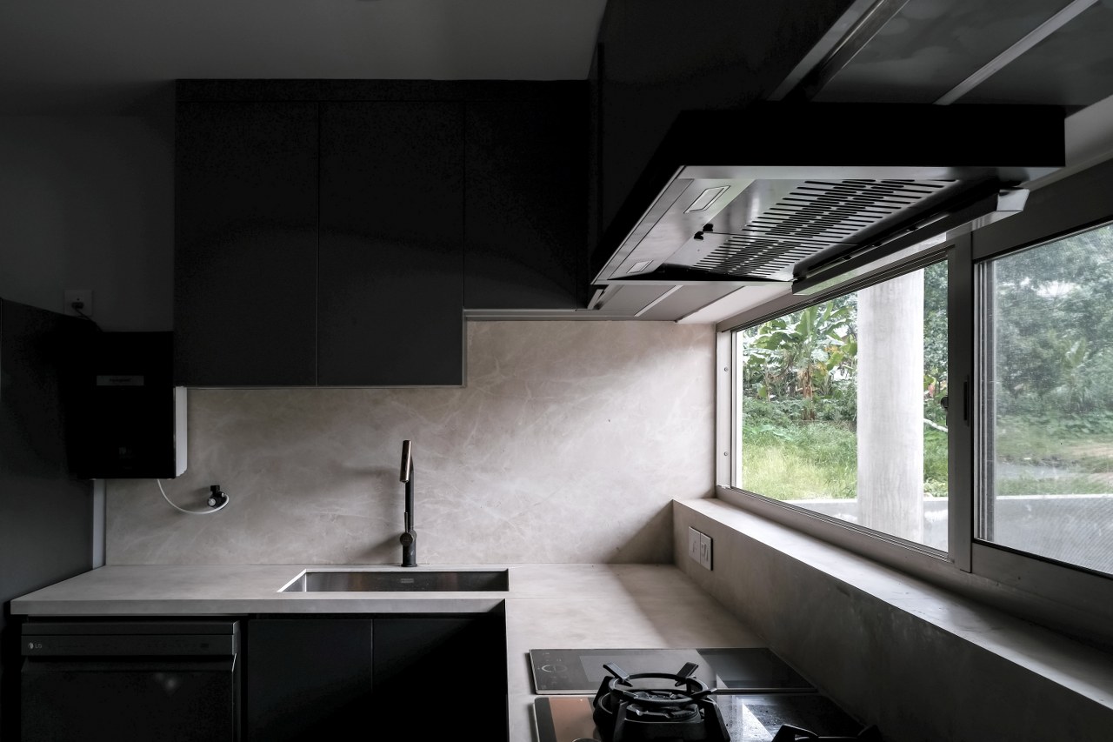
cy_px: 371
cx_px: 556
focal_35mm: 27
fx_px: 835
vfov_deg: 47.9
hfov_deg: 67.4
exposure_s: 1/8
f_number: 8
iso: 200
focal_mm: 18
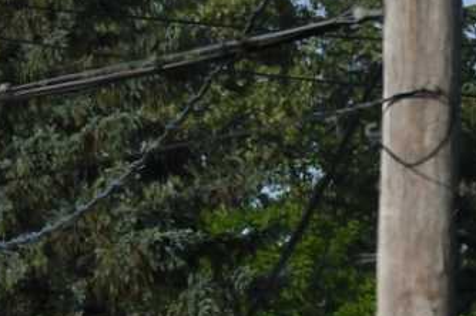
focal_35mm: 1749
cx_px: -929
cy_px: 850
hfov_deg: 1.2
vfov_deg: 0.8
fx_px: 23103
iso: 640
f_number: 8
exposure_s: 1/2000
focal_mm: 190
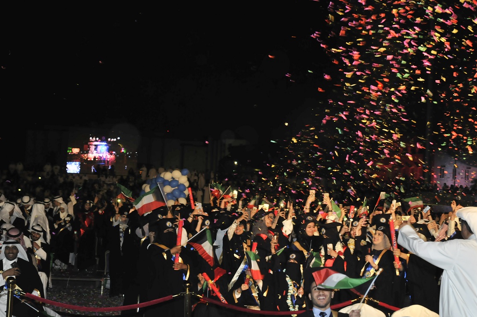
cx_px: 279
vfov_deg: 14.5
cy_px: 166
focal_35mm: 94
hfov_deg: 21.7
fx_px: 1245
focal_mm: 70
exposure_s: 1/60
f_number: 6.3
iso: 500
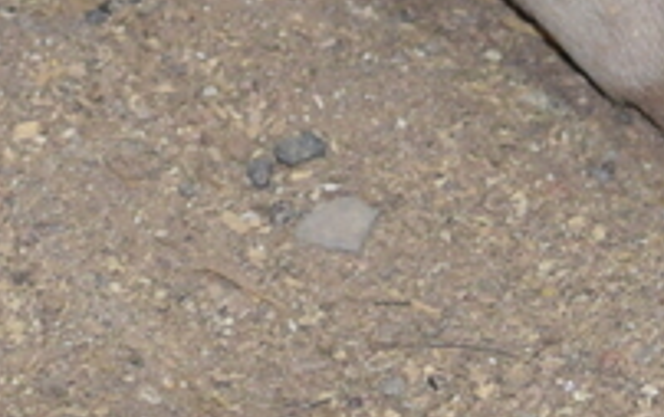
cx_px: -136
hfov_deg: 7.7
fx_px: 4876
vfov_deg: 4.8
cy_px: -571
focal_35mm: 269
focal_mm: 22
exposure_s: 1/80
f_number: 4.5
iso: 800
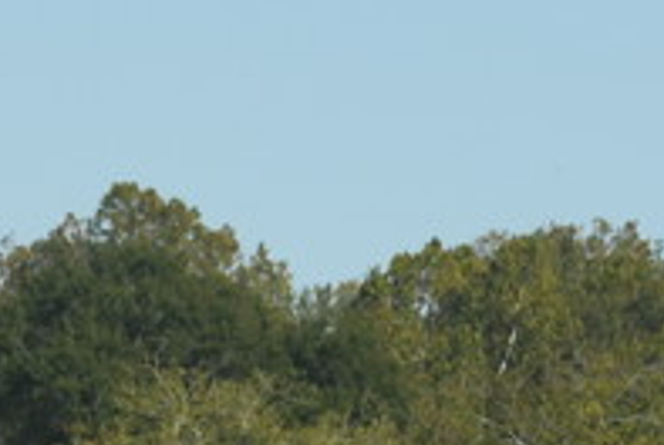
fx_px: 26950
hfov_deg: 1.4
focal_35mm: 1459
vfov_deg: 0.9
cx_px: -522
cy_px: 1264
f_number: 7.1
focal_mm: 160
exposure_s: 1/1000
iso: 200
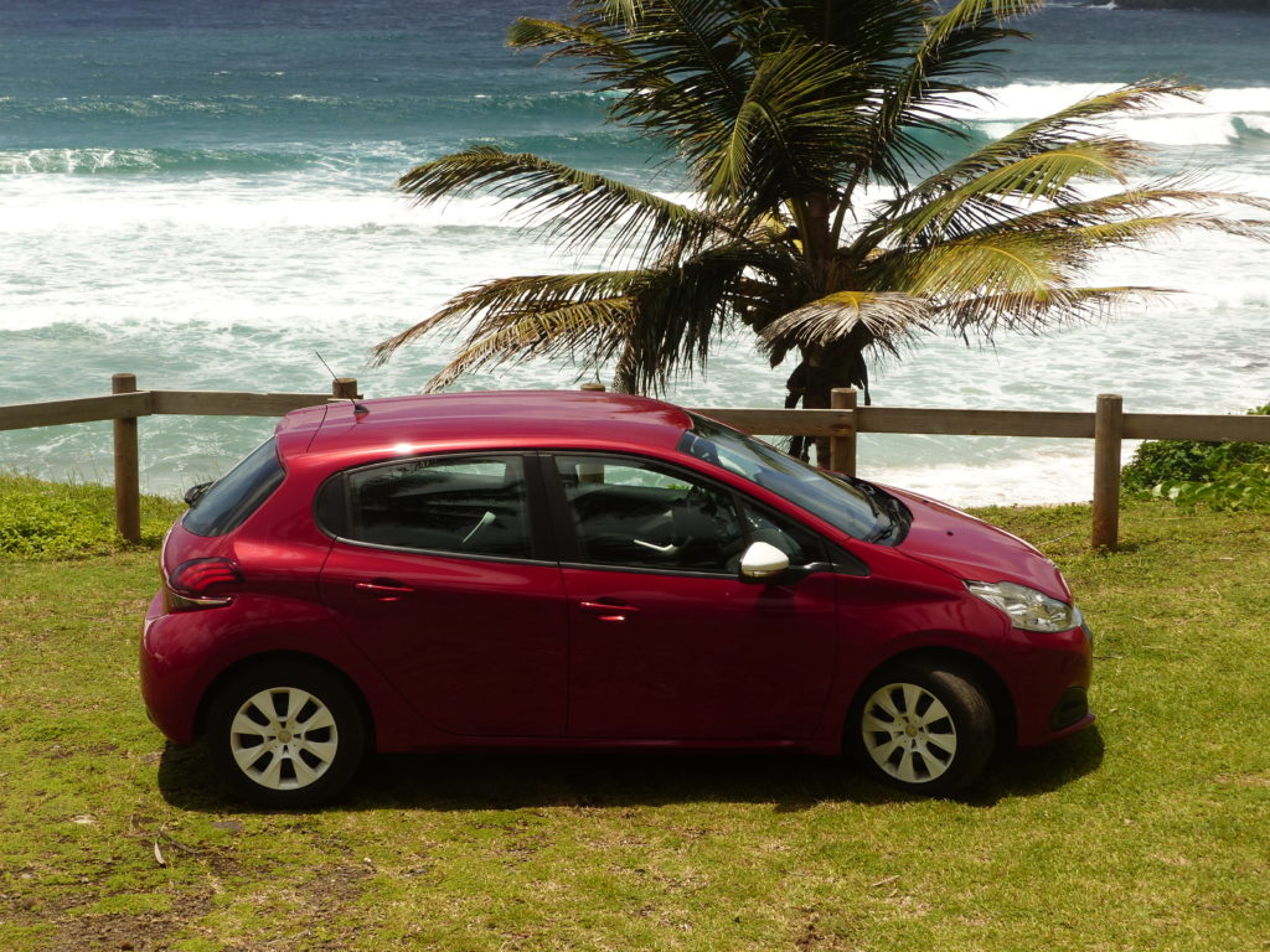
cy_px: 476
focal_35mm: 66
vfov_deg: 22.3
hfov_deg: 29.4
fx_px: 2421
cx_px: 635
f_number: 4.5
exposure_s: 1/1300
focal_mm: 11.9
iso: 100
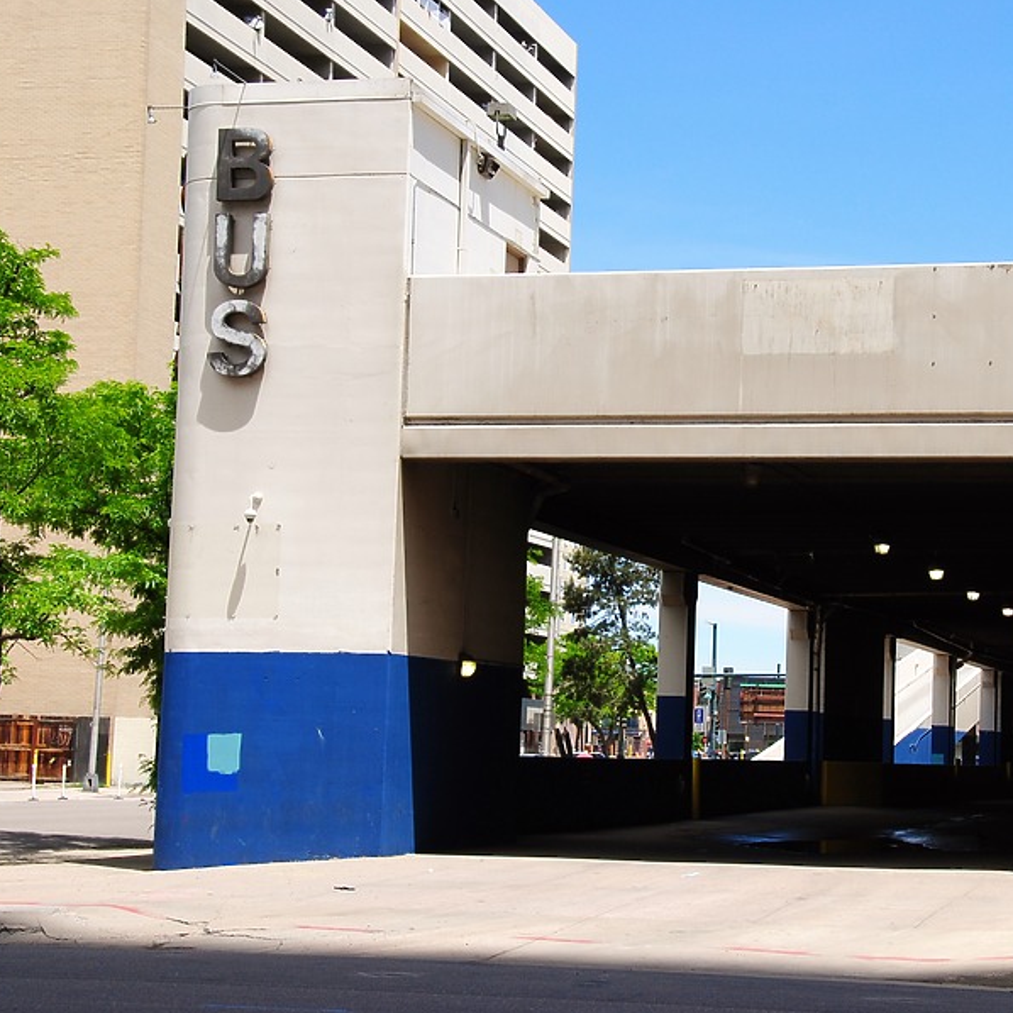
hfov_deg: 23.6
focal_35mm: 73
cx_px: 628
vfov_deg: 23.7
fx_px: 2417
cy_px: 506
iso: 200
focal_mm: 38
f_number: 10
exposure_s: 1/250
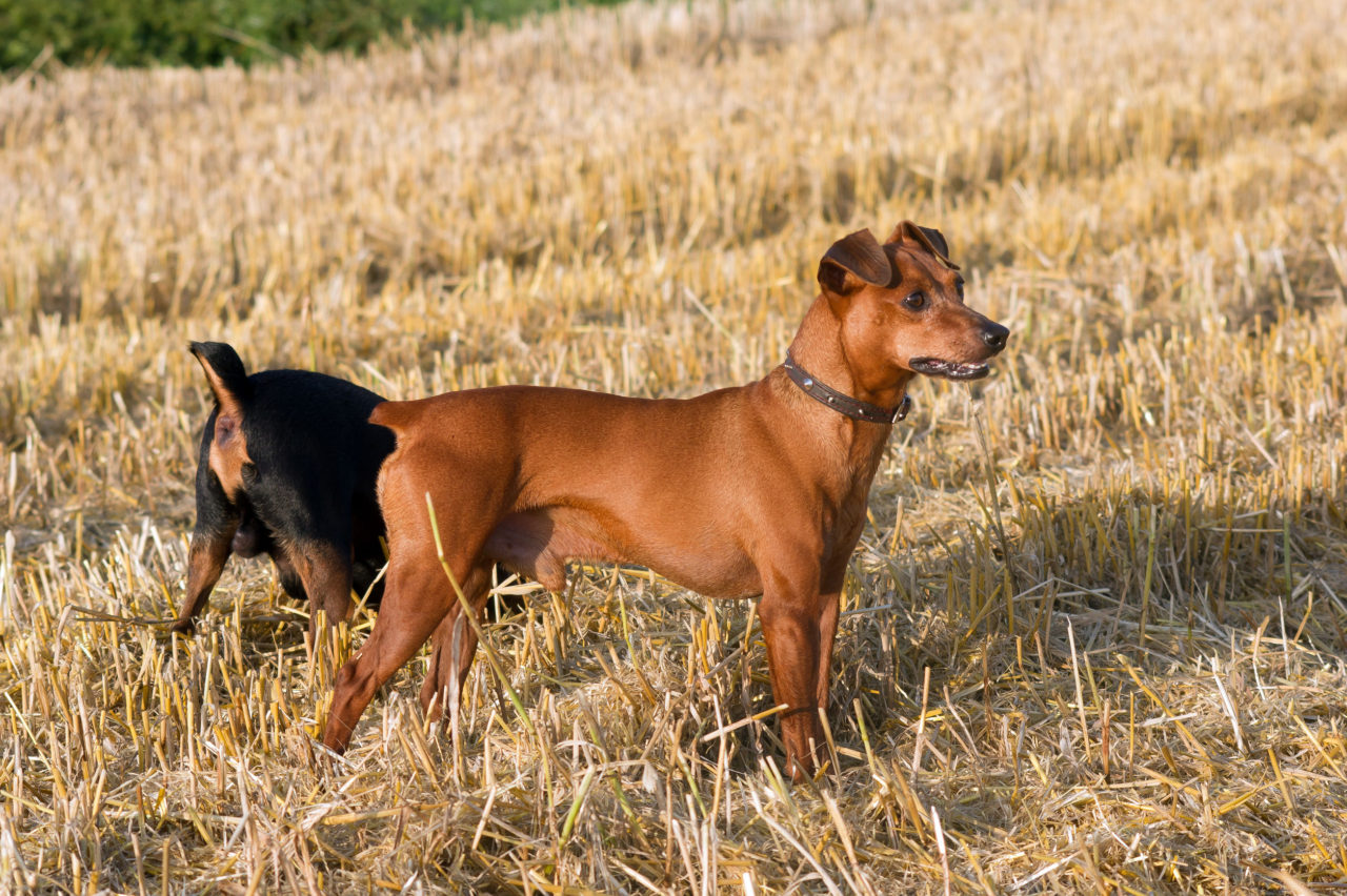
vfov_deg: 10.1
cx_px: 674
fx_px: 5048
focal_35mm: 135
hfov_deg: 15.2
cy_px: 448
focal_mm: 90
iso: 200
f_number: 8
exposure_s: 1/320
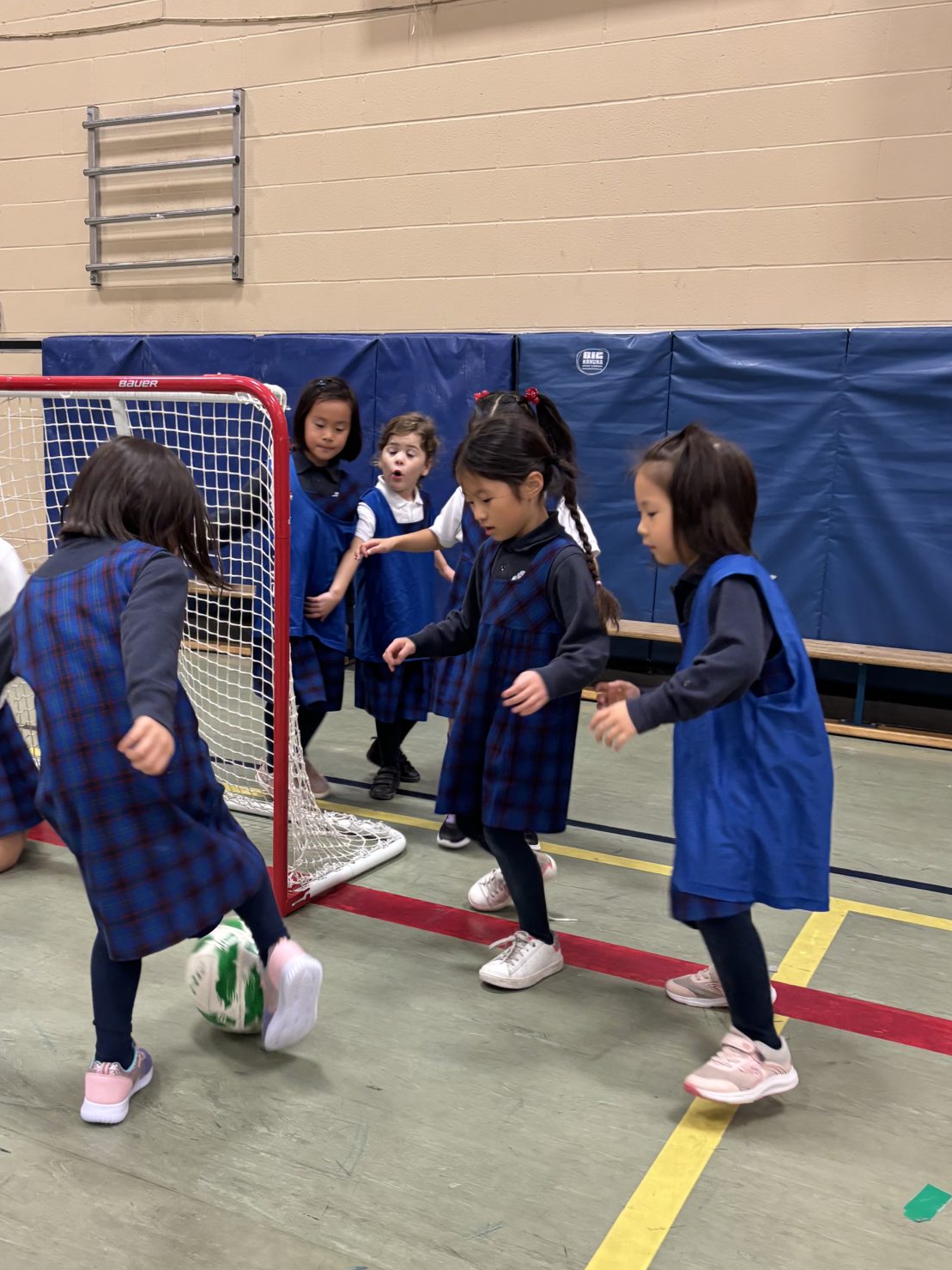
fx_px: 1320
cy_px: 684
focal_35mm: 36
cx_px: 344
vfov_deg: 51.3
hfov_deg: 39.3
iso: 160
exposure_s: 1/60
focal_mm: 5.96
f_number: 1.6
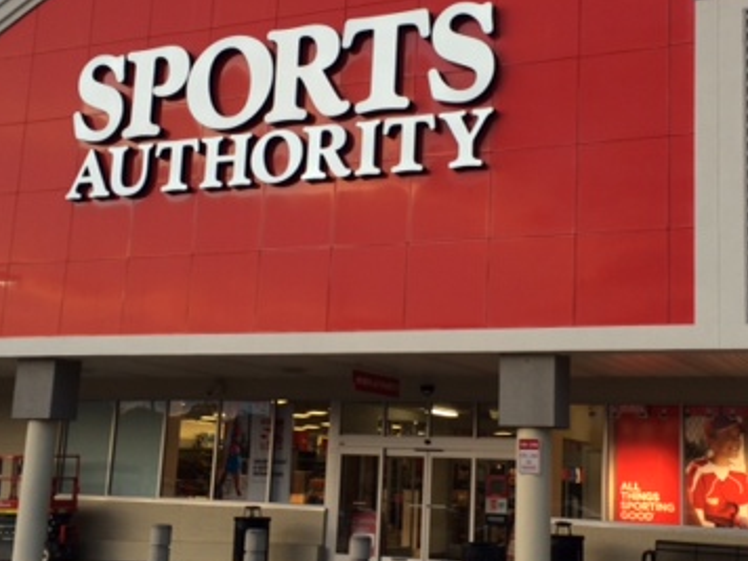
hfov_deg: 35.5
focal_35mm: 54
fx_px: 1167
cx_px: 437
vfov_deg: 27.0
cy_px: 256
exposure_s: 1/120
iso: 40
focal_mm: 4.12
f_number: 2.2
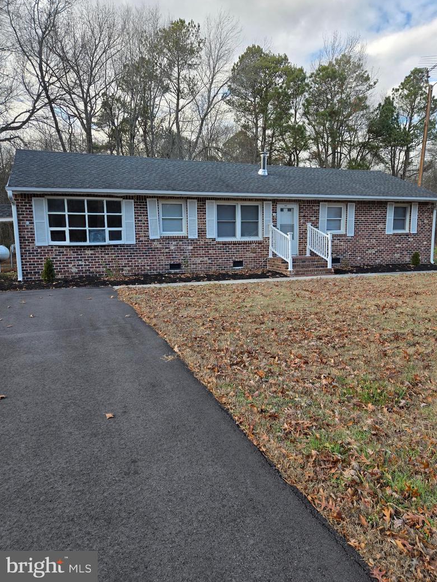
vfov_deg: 71.6
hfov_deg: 56.8
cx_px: 227
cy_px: 279
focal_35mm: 24
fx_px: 404
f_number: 1.8
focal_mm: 5.4
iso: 25
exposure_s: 1/439
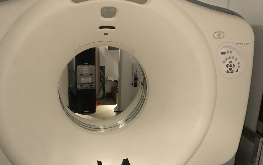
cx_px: 113
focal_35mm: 37
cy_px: 87
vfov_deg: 34.4
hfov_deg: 52.6
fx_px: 265
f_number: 1.8
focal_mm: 3.99
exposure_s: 1/4
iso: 100
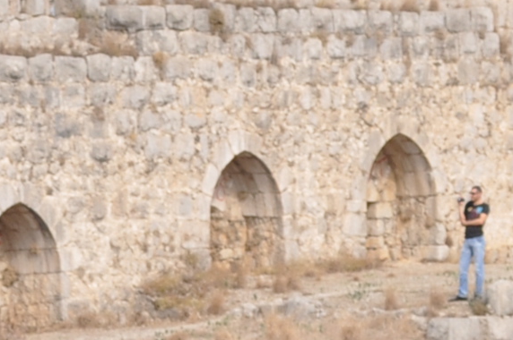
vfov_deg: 3.4
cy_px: 172
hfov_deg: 5.1
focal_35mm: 405
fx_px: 5765
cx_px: 63
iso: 200
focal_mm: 48
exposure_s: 1/320
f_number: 9
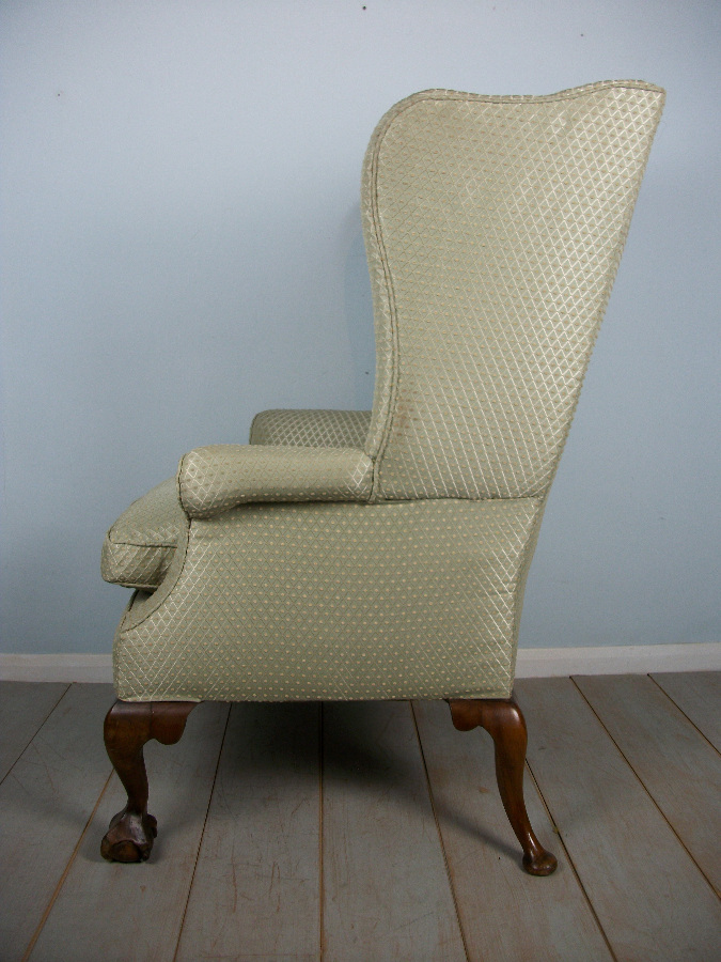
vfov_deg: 58.4
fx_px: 861
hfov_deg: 45.4
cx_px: 360
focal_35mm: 31
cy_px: 481
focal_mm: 5.7
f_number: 2.9
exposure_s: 1/40
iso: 82
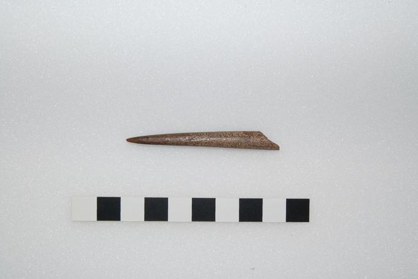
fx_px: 534
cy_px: 137
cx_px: 207
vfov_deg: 29.2
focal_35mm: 46
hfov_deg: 42.8
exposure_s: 1/500
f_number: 16
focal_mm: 30
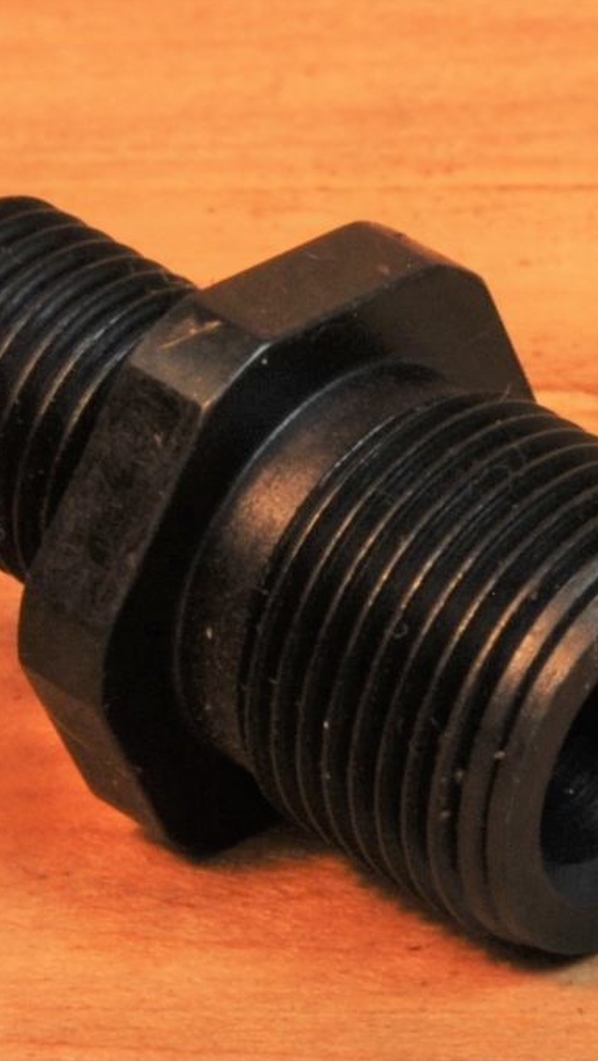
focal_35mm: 95
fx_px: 2675
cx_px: 319
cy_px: 530
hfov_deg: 12.8
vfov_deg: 22.4
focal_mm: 40
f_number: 20
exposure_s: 1/13
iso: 200
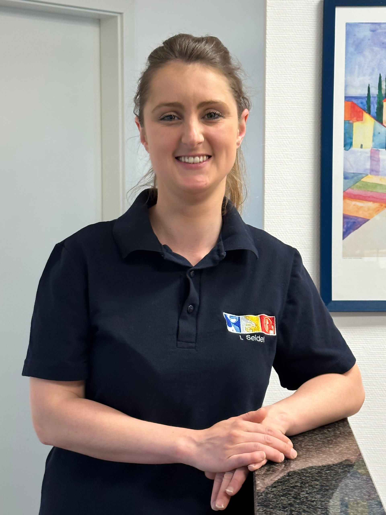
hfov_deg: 30.3
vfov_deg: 39.7
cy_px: 258
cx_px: 193
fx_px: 714
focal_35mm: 48
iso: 100
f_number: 1.78
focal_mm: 6.86
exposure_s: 1/50
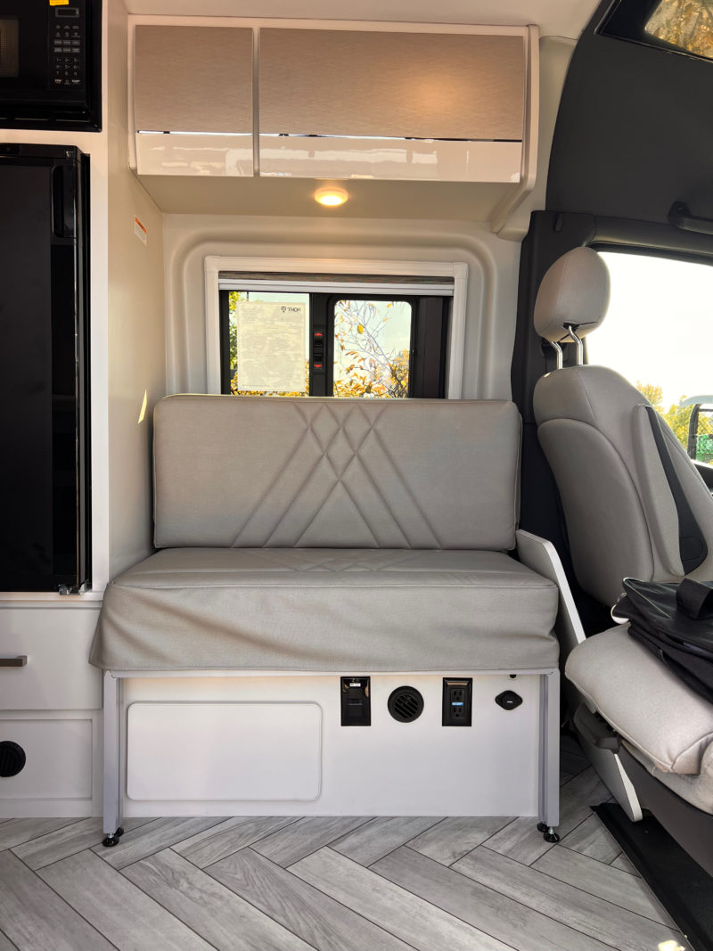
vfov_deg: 67.3
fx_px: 714
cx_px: 356
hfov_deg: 53.1
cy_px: 476
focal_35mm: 26
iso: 50
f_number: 1.5
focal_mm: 5.7
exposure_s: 1/323
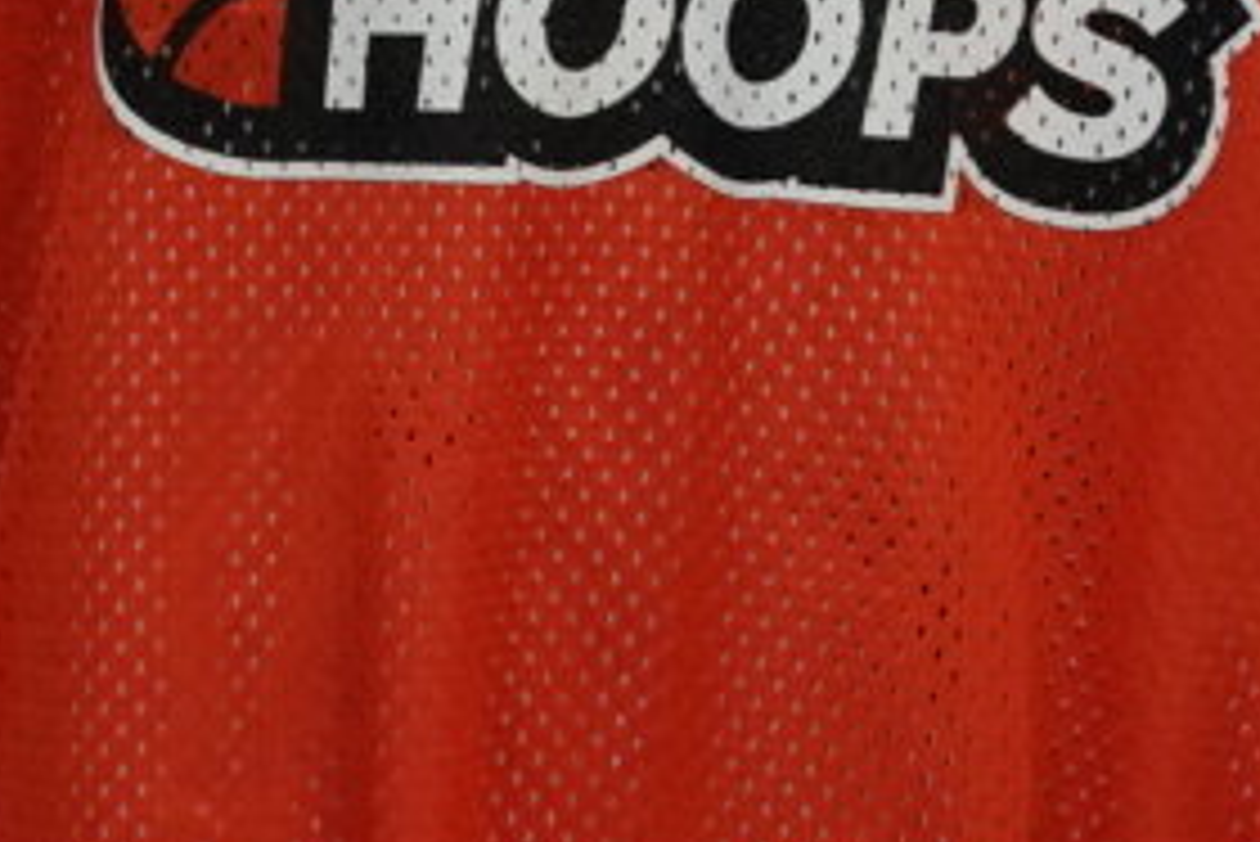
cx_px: 756
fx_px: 10120
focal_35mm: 289
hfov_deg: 7.1
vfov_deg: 4.6
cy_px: -1162
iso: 5000
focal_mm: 50
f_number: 7.1
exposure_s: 1/125
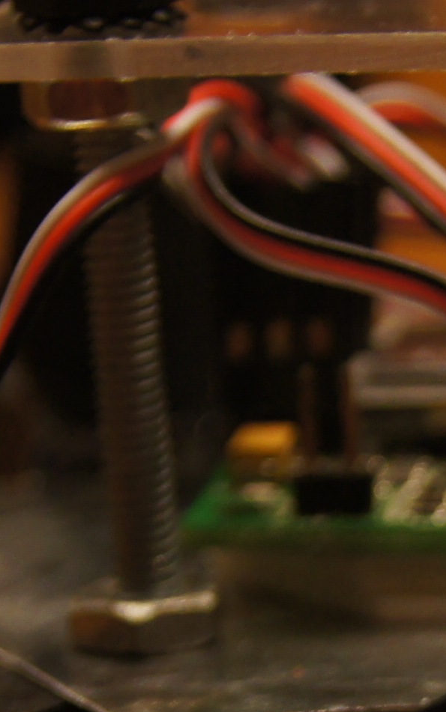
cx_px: 503
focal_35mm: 205
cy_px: 970
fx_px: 3984
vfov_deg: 10.0
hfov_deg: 6.4
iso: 400
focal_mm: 26
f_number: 4.5
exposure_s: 1/80
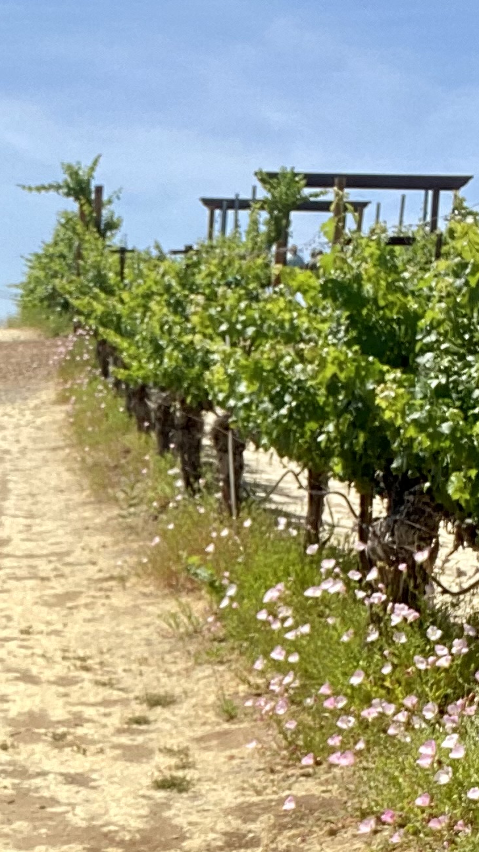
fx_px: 1761
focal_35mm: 78
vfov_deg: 26.9
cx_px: -145
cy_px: 622
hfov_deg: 14.8
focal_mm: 2.71
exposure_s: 1/351
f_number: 2.2
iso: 25
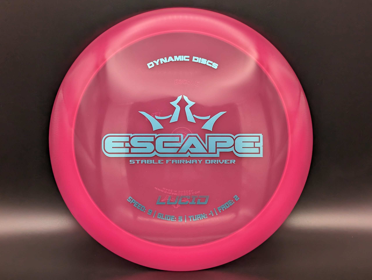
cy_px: 140
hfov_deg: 38.9
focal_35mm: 49
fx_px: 527
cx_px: 186
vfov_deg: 29.8
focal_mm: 6.9
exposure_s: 1/816
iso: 298
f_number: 1.68
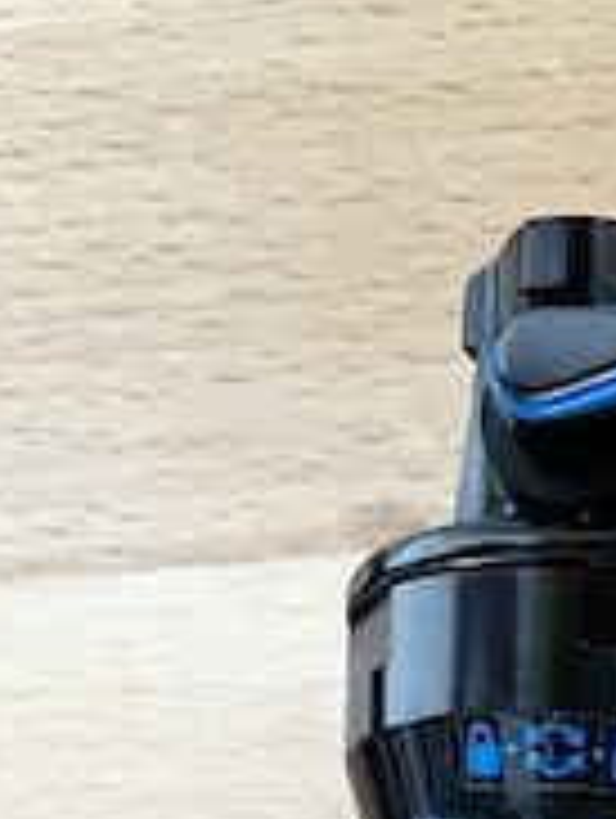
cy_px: 1570
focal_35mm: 114
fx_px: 2699
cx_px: 1147
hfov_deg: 11.9
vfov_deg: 14.6
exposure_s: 1/60
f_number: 1.5
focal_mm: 5.7
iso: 400
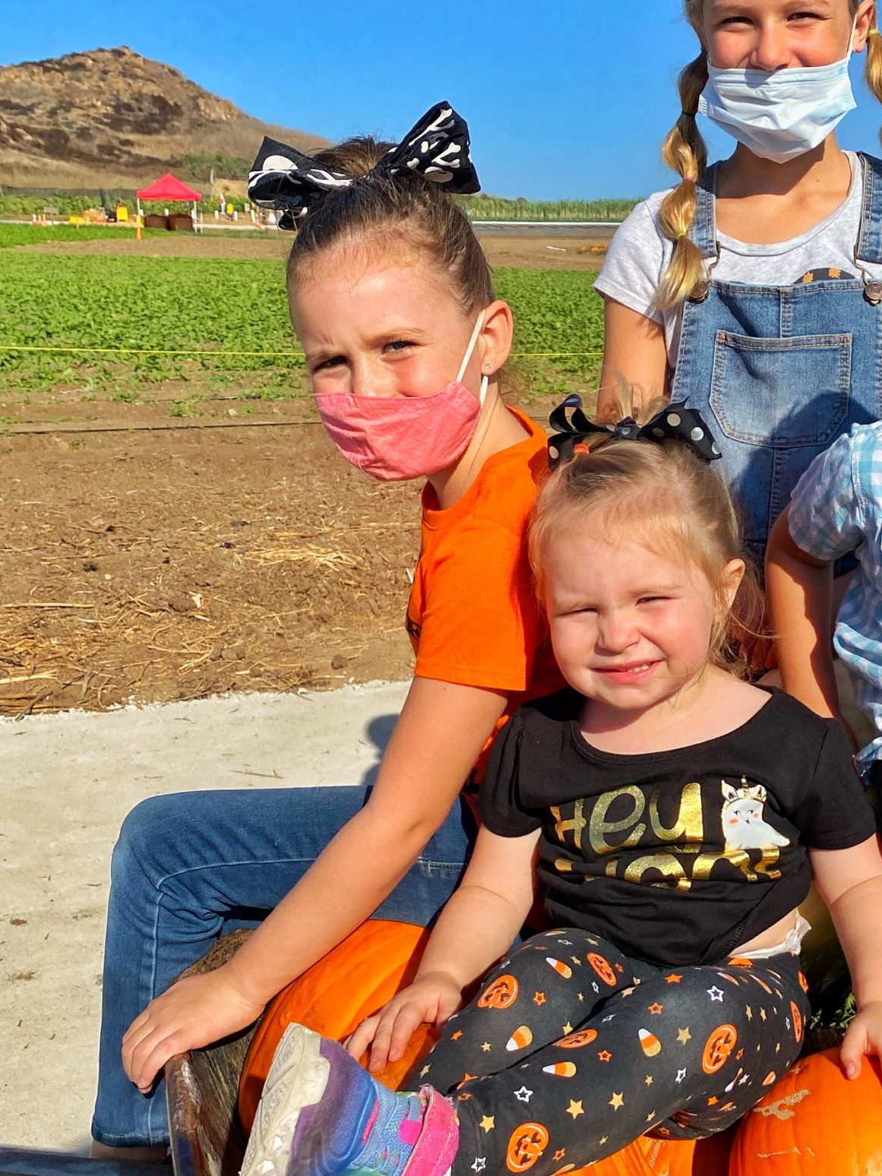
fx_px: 1461
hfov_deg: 32.6
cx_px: 710
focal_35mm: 43
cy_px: 669
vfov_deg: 43.7
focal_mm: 4.25
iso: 32
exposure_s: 1/4608
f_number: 1.8
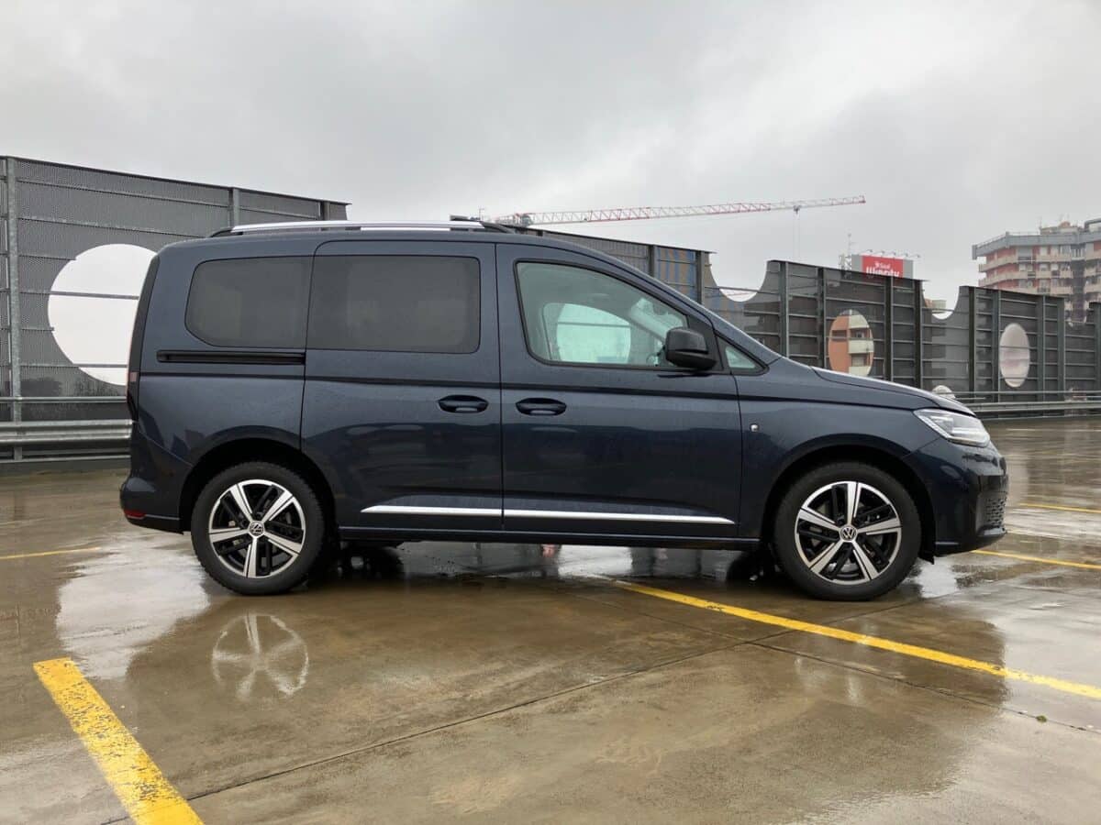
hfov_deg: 63.4
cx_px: 550
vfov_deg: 49.7
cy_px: 412
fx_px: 891
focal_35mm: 28
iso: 25
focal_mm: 3.99
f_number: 1.8
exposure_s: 1/185
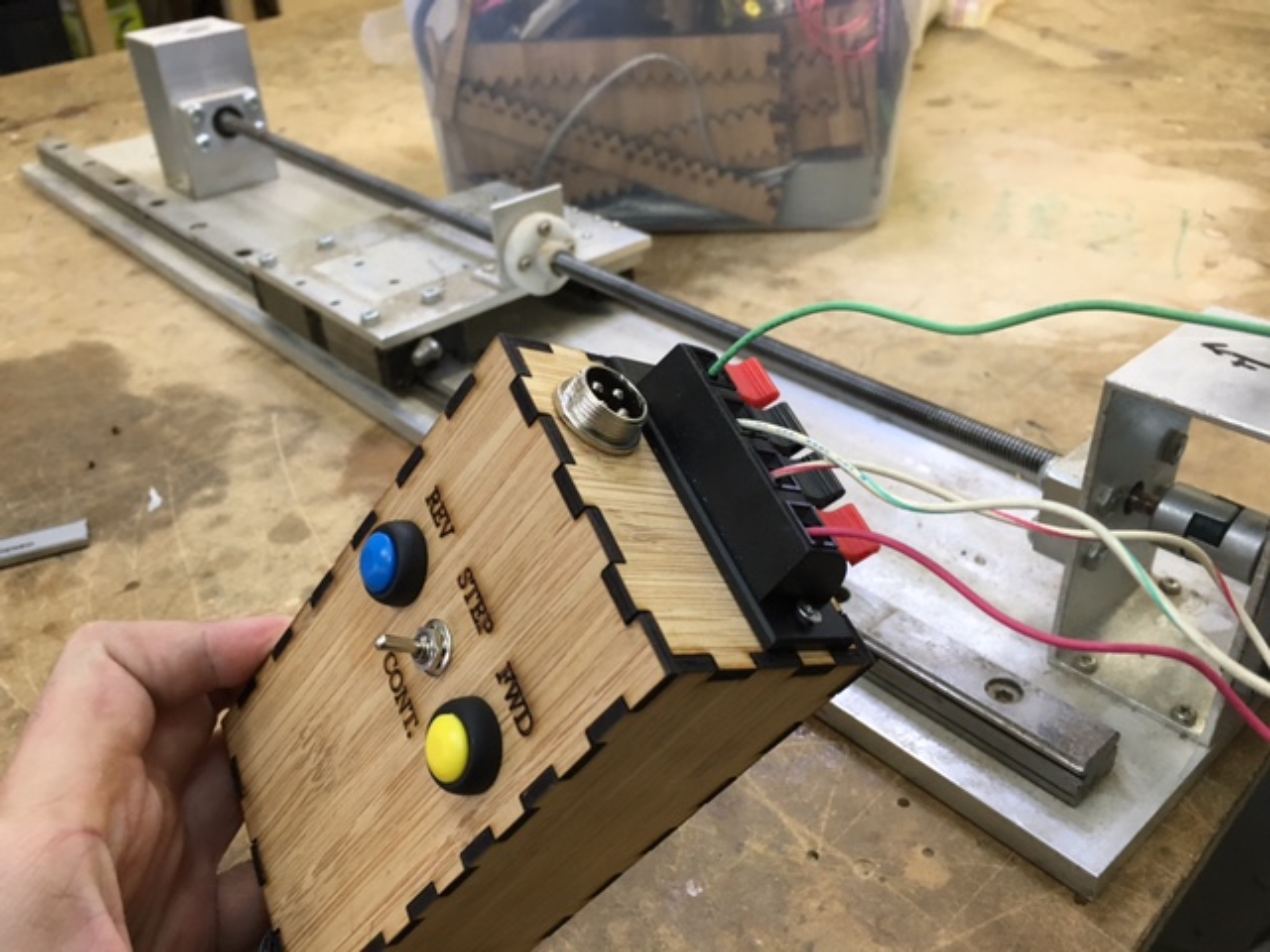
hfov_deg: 61.7
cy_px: 476
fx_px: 1064
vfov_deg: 48.2
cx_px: 635
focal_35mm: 29
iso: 125
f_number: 2.2
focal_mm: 4.15
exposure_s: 1/33
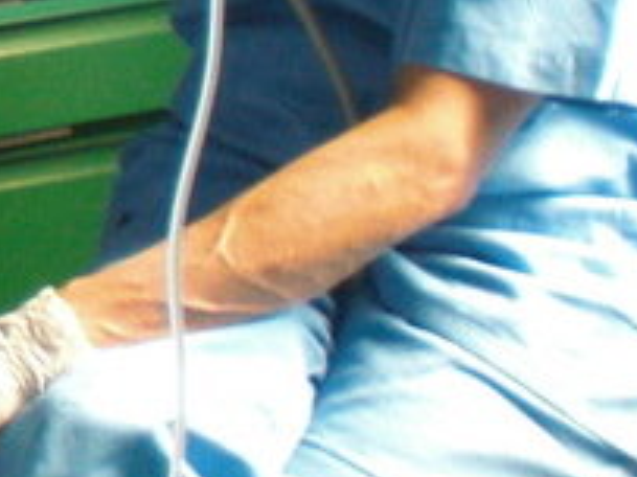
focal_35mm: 192
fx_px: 3531
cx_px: -879
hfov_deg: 9.3
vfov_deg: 7.7
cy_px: -28
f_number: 3.1
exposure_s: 1/100
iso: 200
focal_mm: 6.3
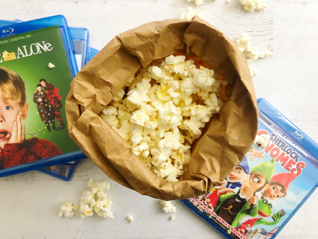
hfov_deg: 63.4
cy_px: 120
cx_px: 159
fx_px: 257
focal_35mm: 28
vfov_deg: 49.7
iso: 64
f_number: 1.8
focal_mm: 3.99
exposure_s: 1/15
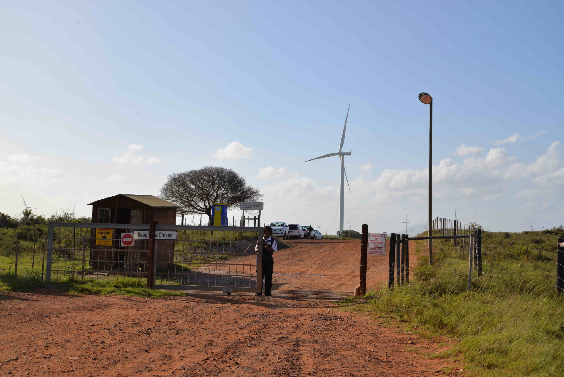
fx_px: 878
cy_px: 188
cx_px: 282
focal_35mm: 56
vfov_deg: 24.2
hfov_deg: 35.6
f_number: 9
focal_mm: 56
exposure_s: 1/320
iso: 100
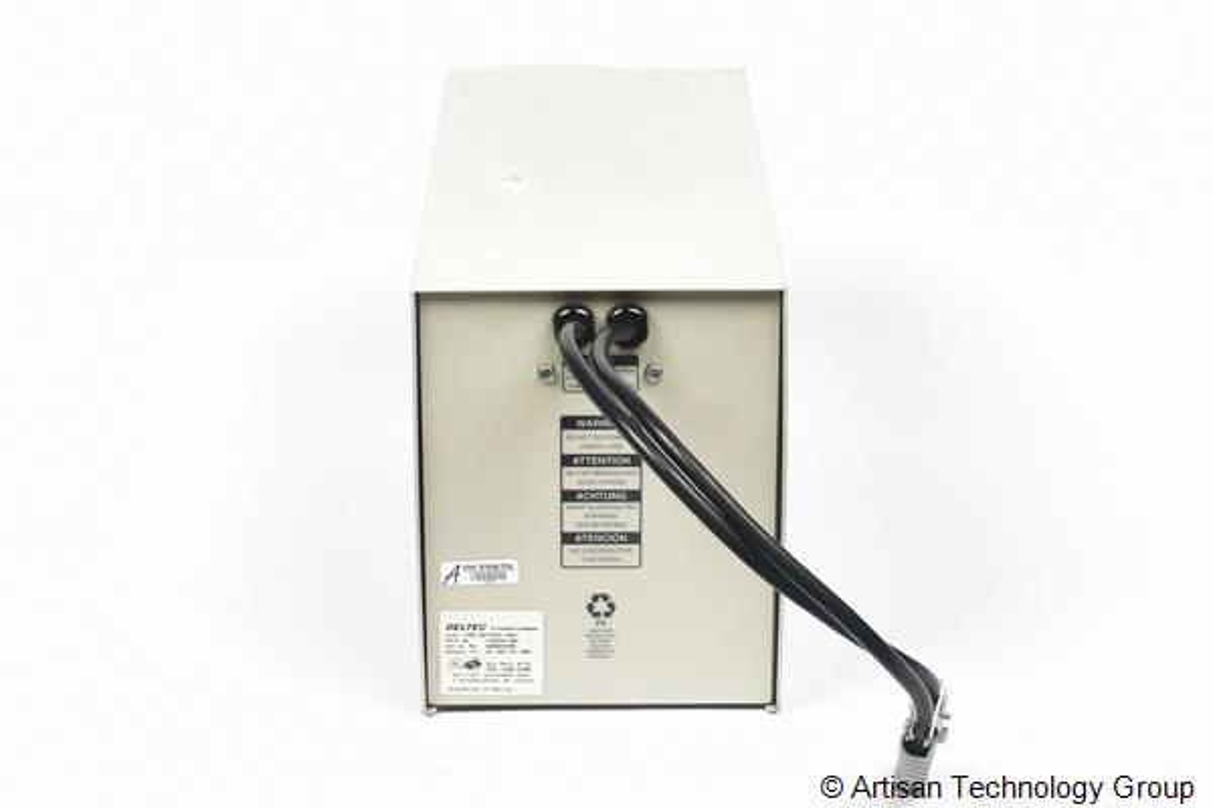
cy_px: 404
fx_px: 1516
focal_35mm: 45
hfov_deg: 43.6
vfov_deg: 29.9
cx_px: 606
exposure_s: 1/200
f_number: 13
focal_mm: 30
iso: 200
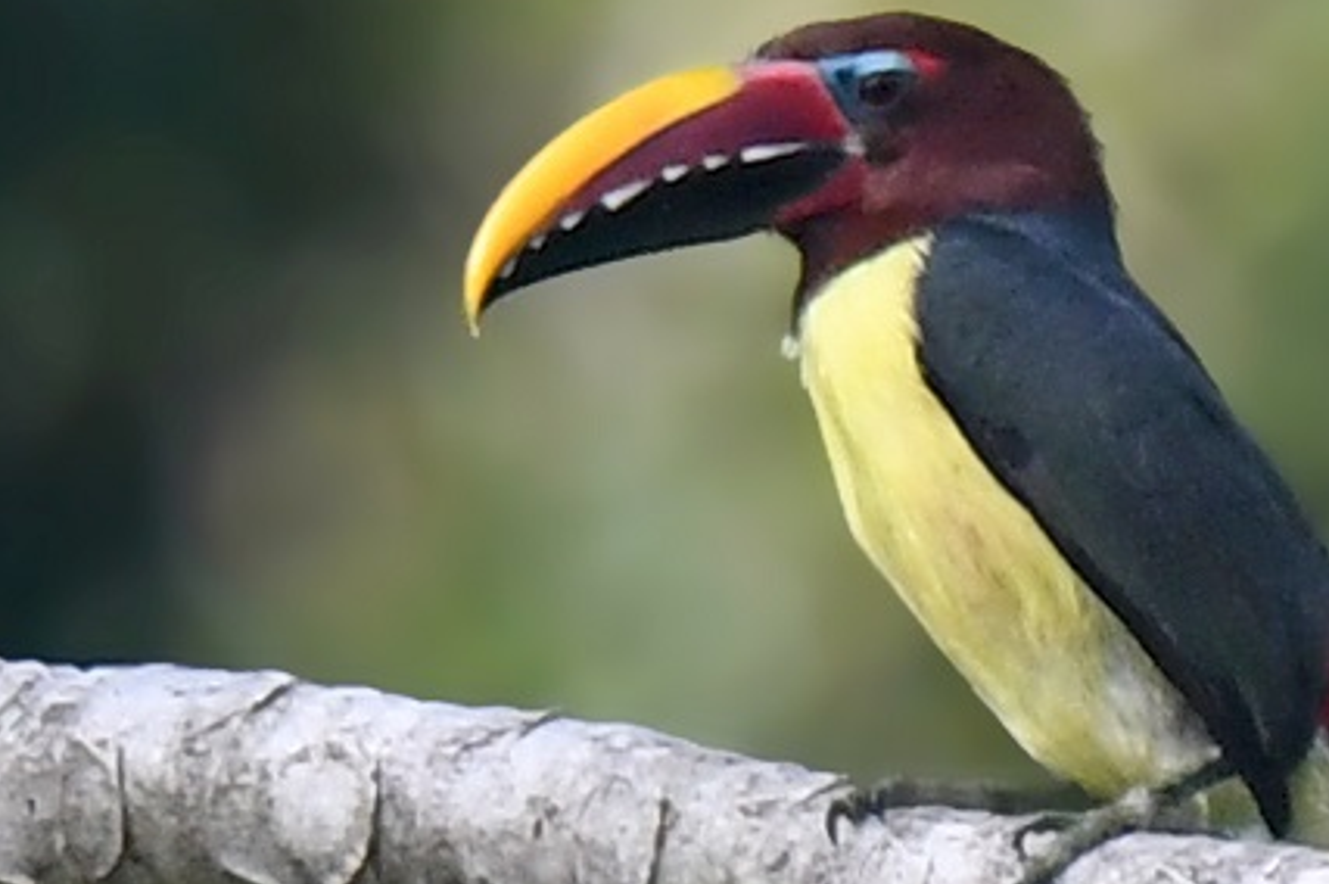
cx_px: 349
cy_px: 803
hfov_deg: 1.4
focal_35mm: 1476
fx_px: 54446
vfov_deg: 0.9
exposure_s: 1/1250
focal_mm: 420
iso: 640
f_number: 5.6
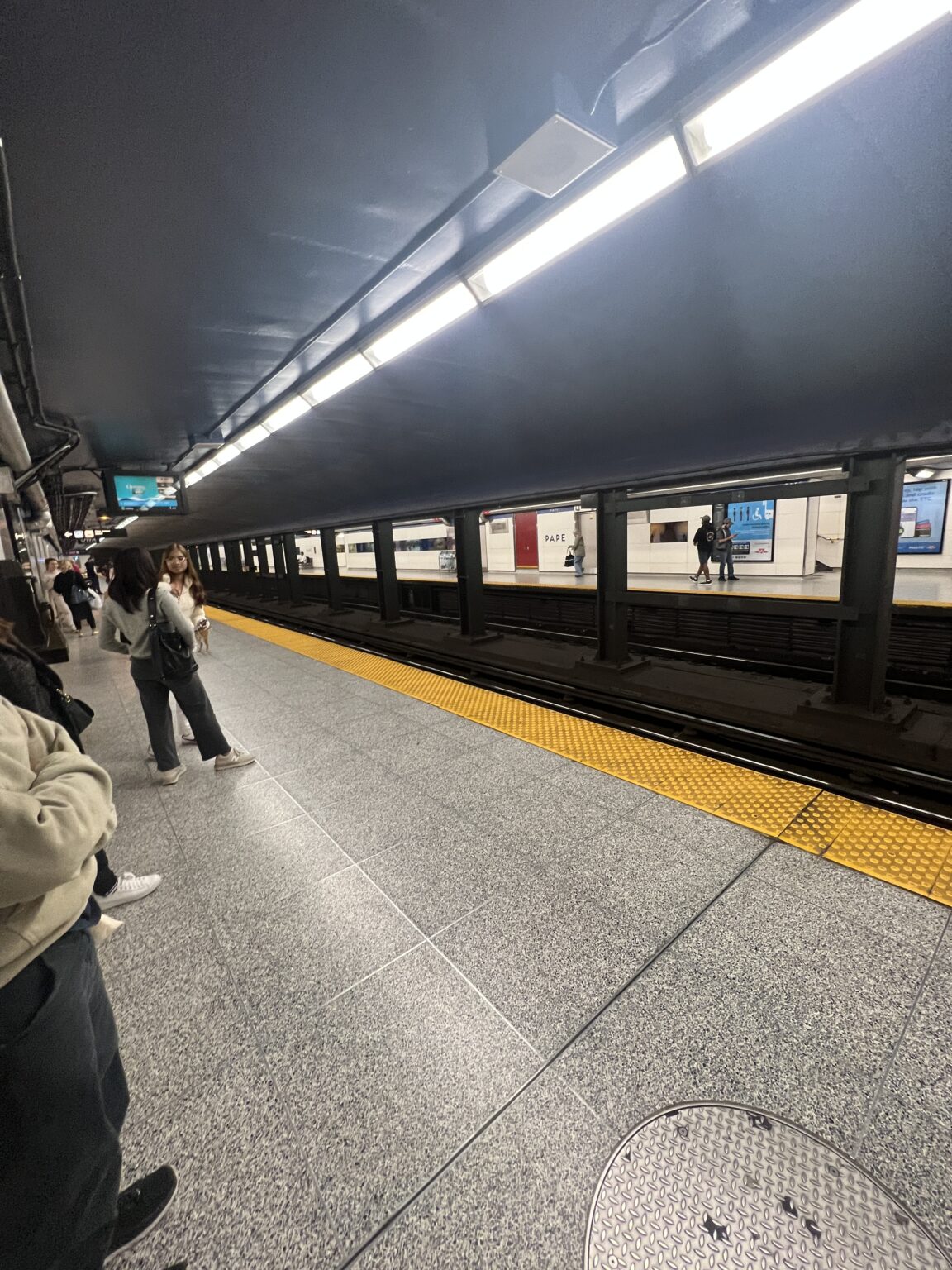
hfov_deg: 89.9
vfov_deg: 106.2
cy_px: 635
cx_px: 476
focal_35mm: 13
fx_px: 477
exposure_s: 1/60
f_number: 1.8
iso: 250
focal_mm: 1.57
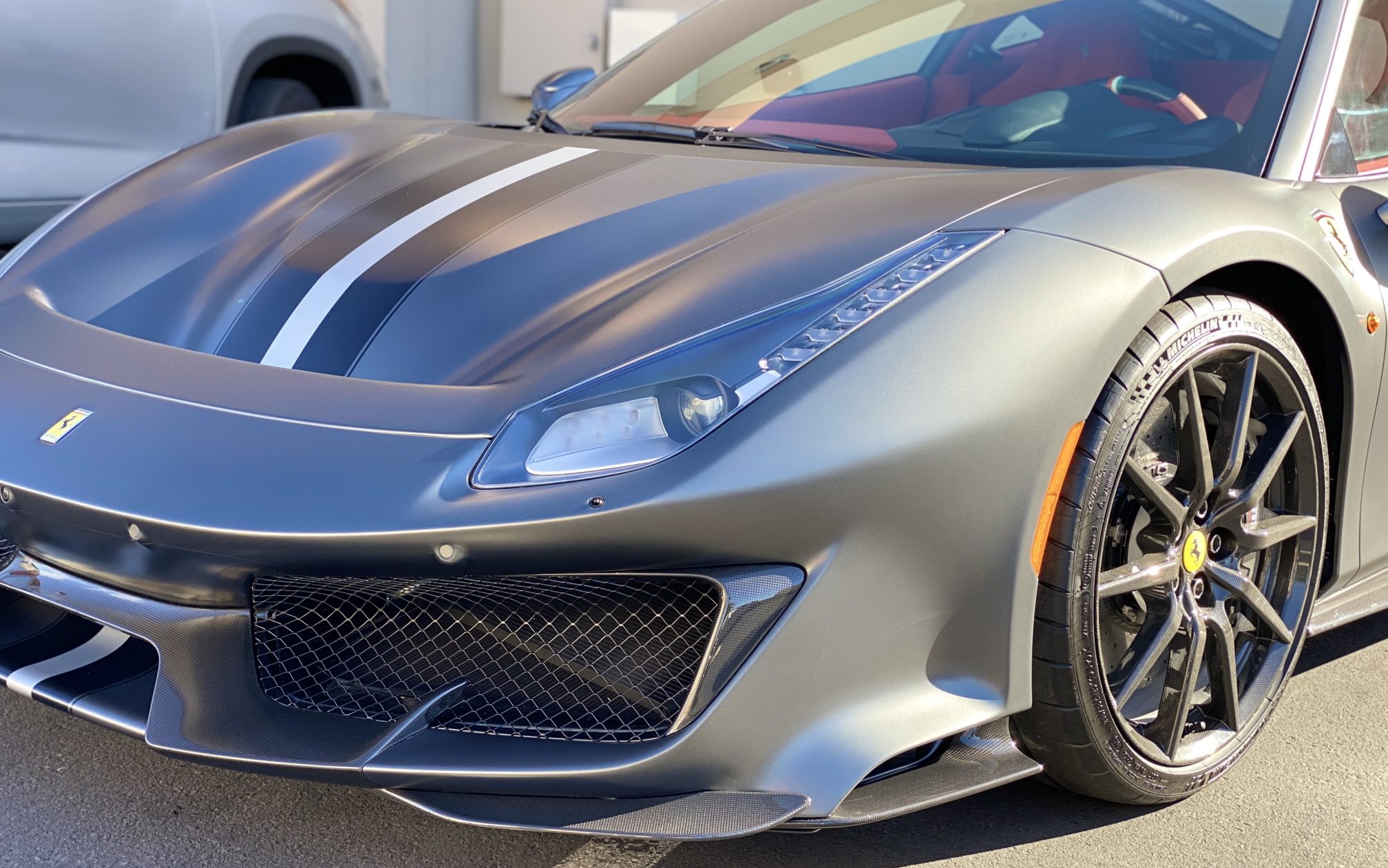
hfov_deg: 36.3
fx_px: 2118
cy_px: 428
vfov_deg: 23.1
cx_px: 695
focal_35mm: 56
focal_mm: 6
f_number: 2
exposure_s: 1/123
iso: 20
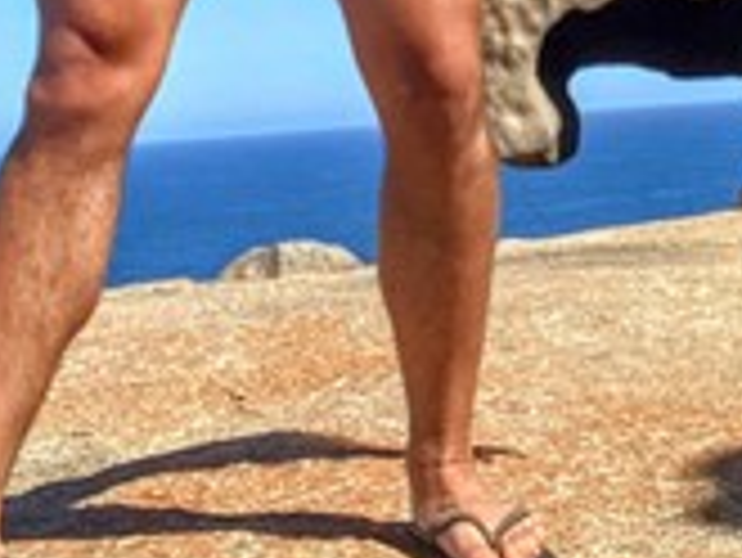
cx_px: 693
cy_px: -387
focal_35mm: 89
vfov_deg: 14.9
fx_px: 1909
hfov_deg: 21.4
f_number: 2.2
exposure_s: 1/900
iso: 25
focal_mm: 2.71
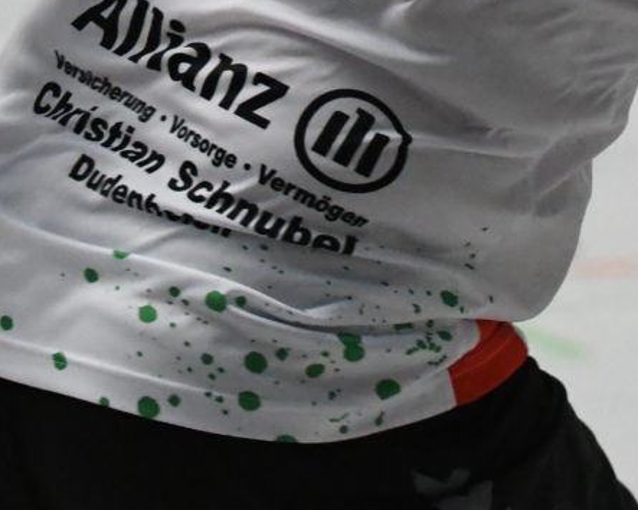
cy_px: -386
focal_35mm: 427
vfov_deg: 3.6
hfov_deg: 4.5
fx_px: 8059
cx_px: 390
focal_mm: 70
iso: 6400
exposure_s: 1/1000
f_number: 2.8
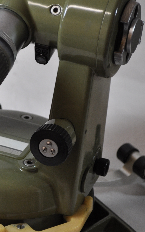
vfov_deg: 12.2
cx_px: 3
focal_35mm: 172
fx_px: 1088
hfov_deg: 7.6
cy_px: 115
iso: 560
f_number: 5.6
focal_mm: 55
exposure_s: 1/60
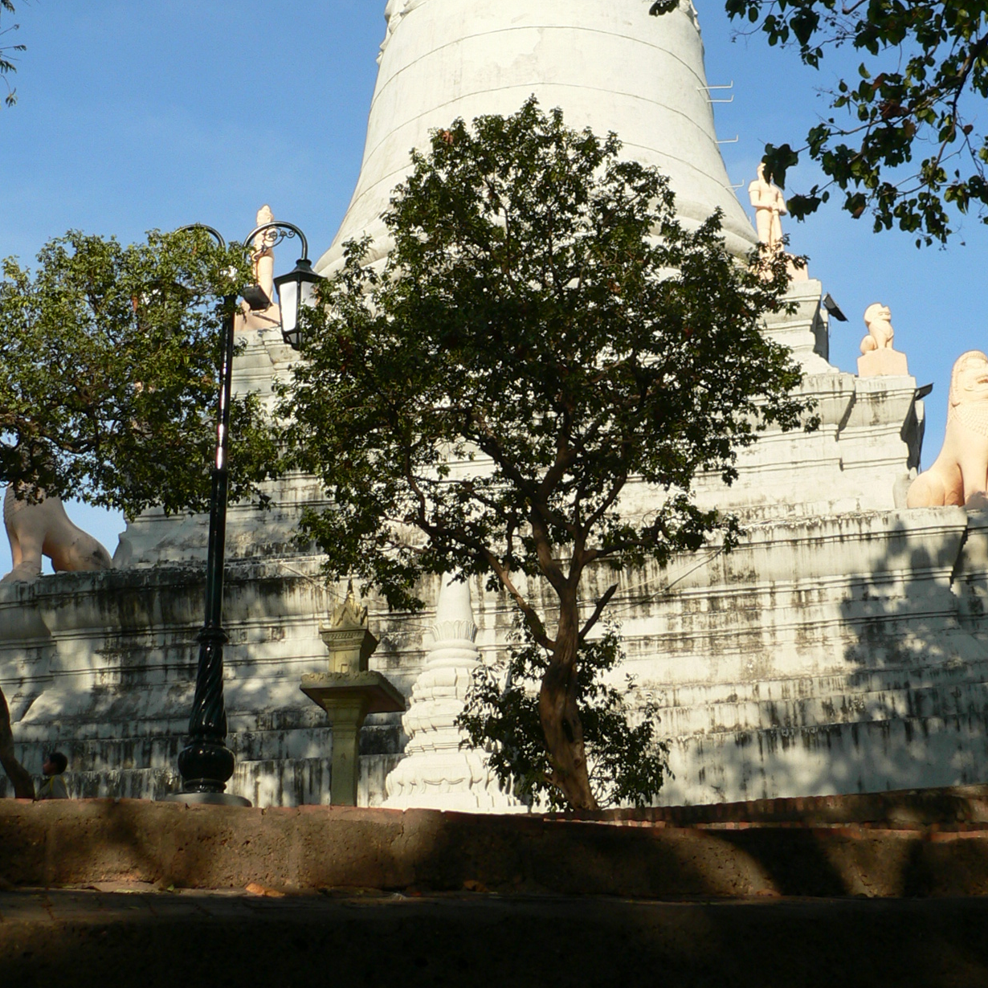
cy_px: 319
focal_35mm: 53
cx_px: 584
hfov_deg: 32.1
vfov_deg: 31.9
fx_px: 1711
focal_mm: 6
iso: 80
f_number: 4
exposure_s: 1/500
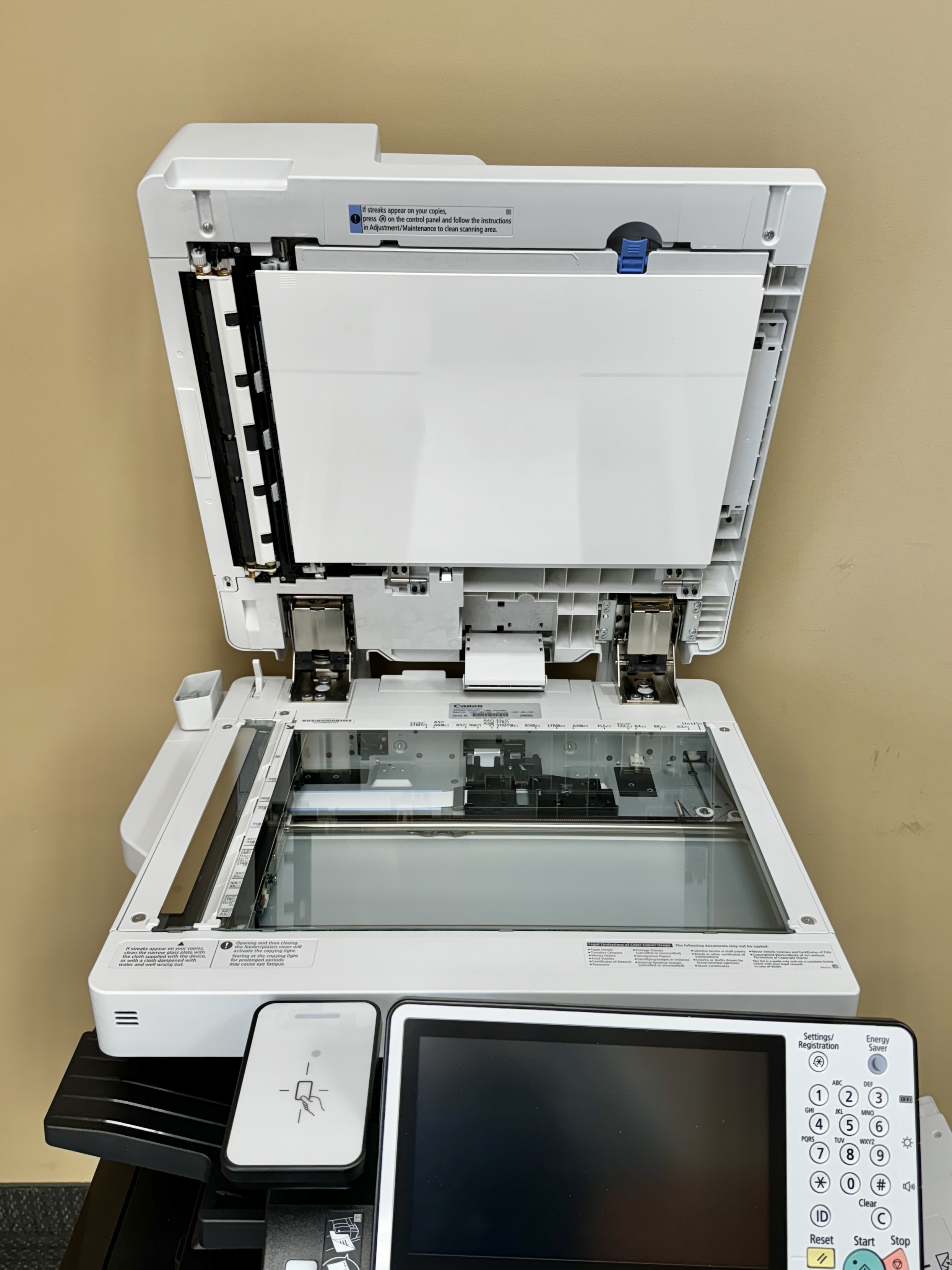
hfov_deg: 56.8
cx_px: 476
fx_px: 880
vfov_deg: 71.6
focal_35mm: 24
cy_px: 635
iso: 80
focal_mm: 6.86
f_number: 1.78
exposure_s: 1/120
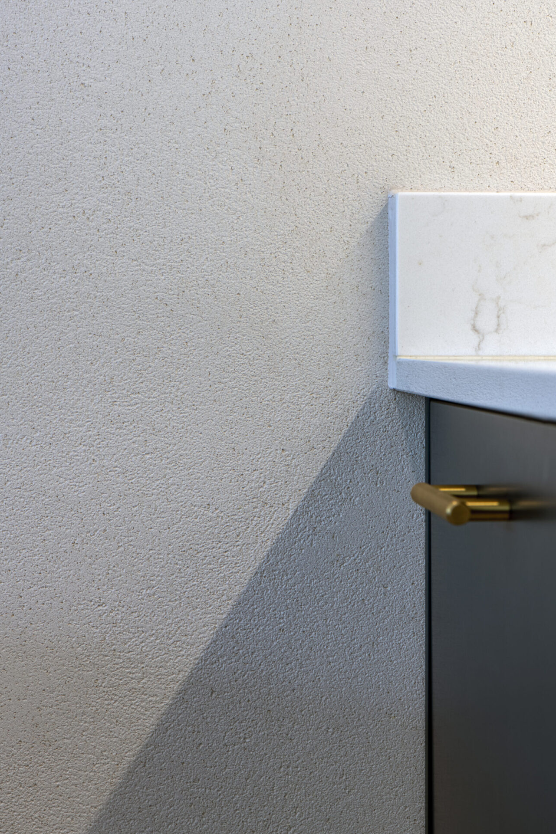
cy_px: 375
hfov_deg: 11.6
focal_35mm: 118
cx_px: 294
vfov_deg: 17.3
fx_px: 2734
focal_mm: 105
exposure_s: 1/8
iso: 160
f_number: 14
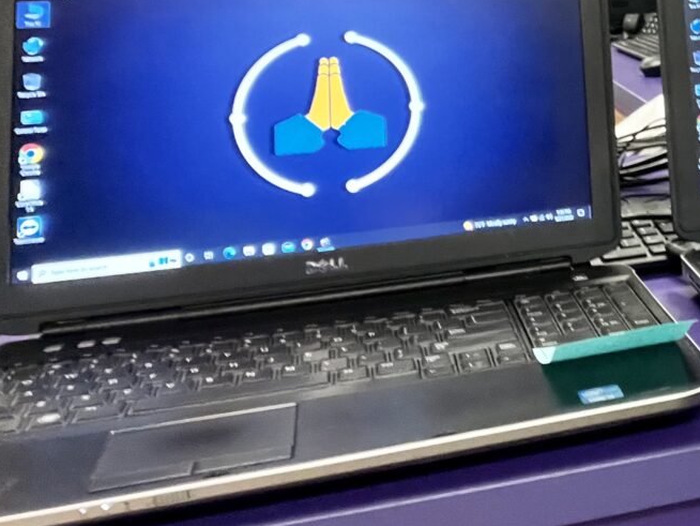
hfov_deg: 30.7
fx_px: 1092
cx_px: 817
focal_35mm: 54
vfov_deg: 25.3
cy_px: -39
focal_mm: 2.71
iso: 320
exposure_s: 1/30
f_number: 2.2
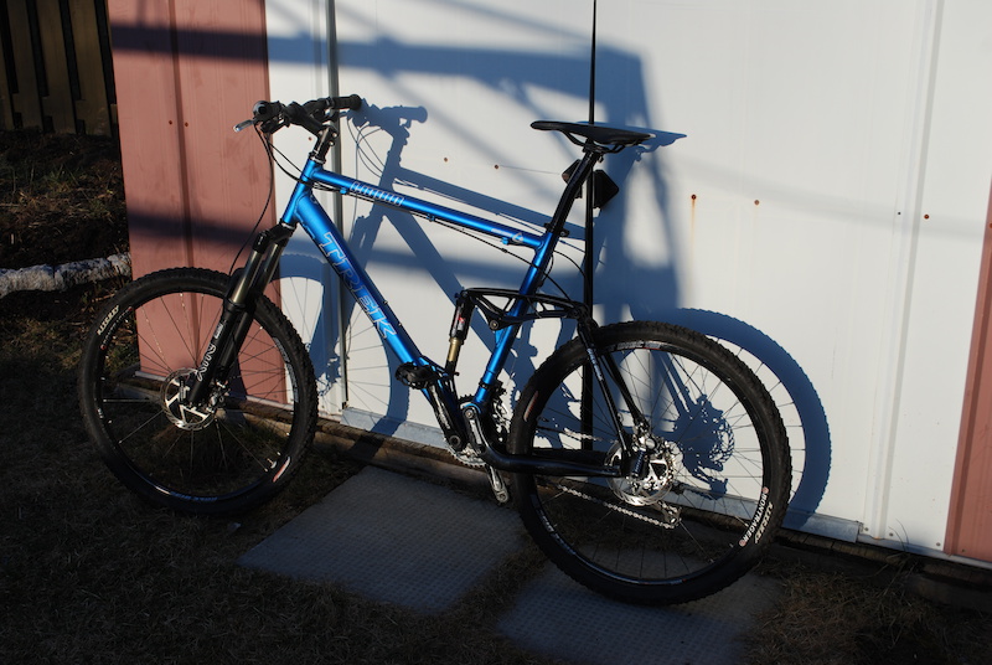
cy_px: 332
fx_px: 1325
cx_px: 496
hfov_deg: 41.1
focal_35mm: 48
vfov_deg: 28.2
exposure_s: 1/200
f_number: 7.1
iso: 100
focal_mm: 32
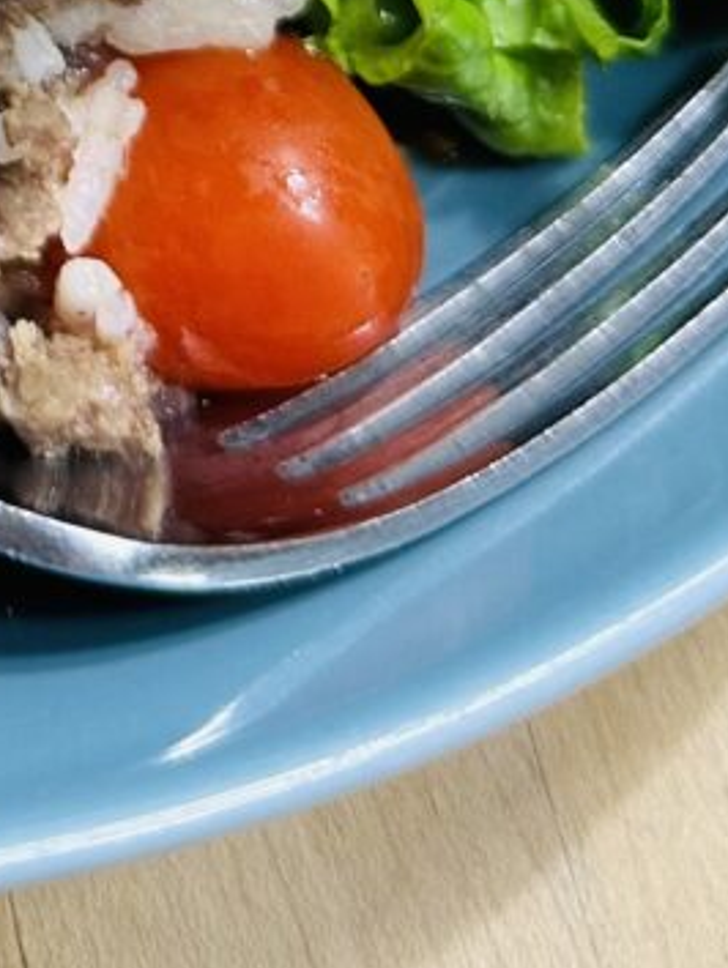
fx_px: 2913
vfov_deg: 16.6
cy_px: -607
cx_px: -432
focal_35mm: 104
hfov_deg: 13.3
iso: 160
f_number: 1.78
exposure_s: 1/60
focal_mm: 6.86
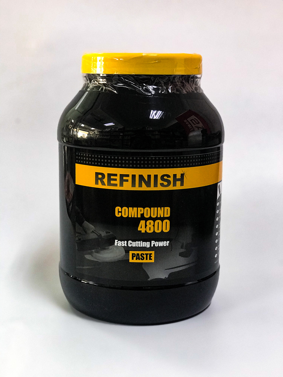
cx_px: 142
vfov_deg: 33.8
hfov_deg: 25.7
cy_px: 188
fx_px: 621
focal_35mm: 57
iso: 500
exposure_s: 1/50
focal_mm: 6.6
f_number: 2.8
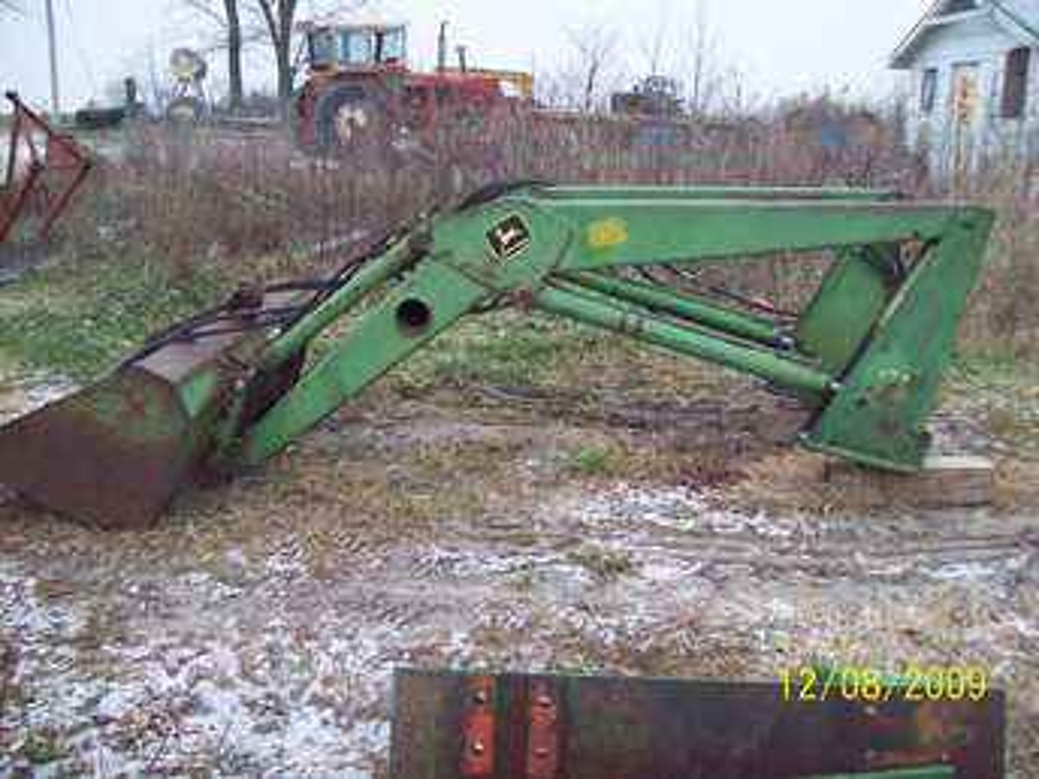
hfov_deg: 51.4
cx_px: 520
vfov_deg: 39.7
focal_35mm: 36
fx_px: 1081
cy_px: 390
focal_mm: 6
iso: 268
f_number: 2.7
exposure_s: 1/128
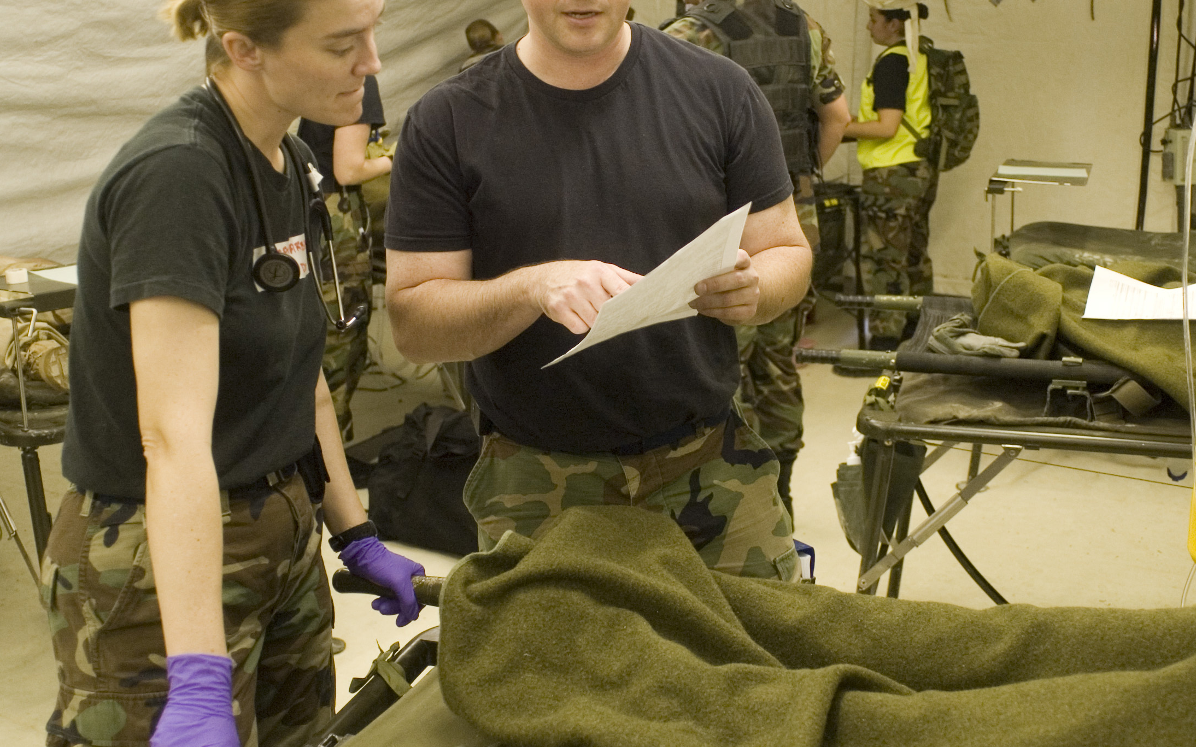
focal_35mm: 42
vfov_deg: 30.5
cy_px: 328
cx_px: 688
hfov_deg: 47.0
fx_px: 1369
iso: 400
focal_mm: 20
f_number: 2.8
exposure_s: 1/15
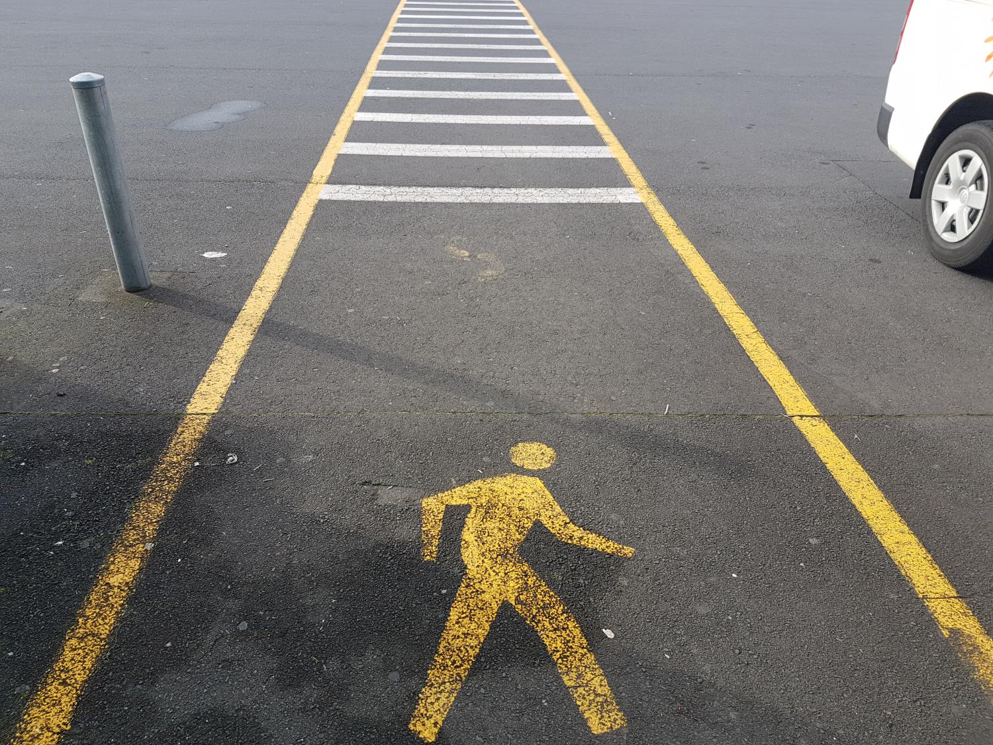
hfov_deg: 67.3
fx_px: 746
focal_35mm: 26
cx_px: 496
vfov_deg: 53.1
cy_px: 372
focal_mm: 4.2
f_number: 1.7
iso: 40
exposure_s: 1/377
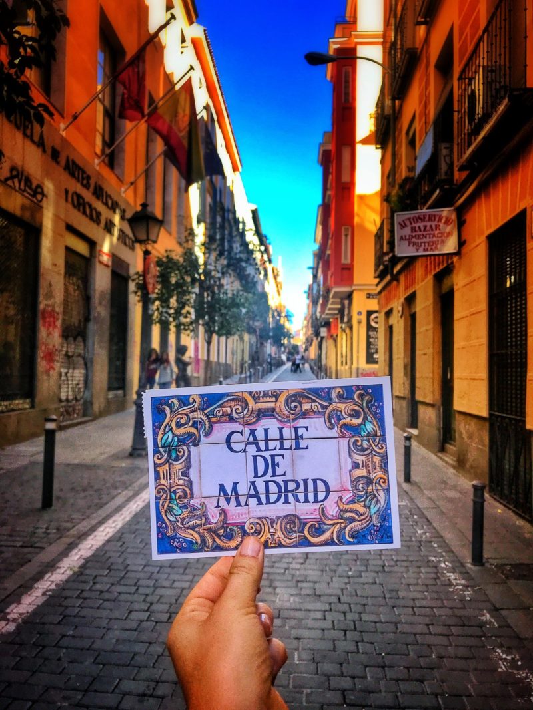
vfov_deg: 63.4
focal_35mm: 28
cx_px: 266
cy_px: 355
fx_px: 575
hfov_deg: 49.7
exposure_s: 1/488
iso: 20
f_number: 1.8
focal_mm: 3.99
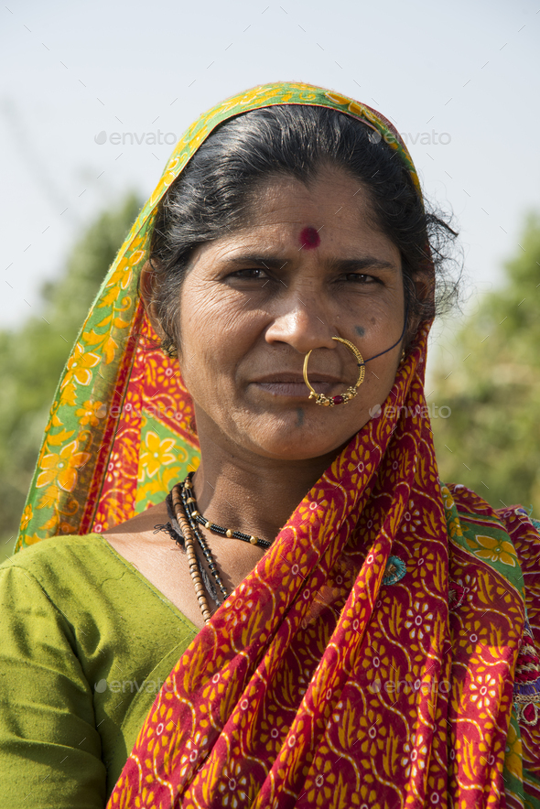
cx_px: 270
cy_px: 404
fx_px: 2698
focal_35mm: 120
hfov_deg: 11.4
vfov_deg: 17.1
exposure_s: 1/160
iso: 125
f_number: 7.1
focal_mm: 120
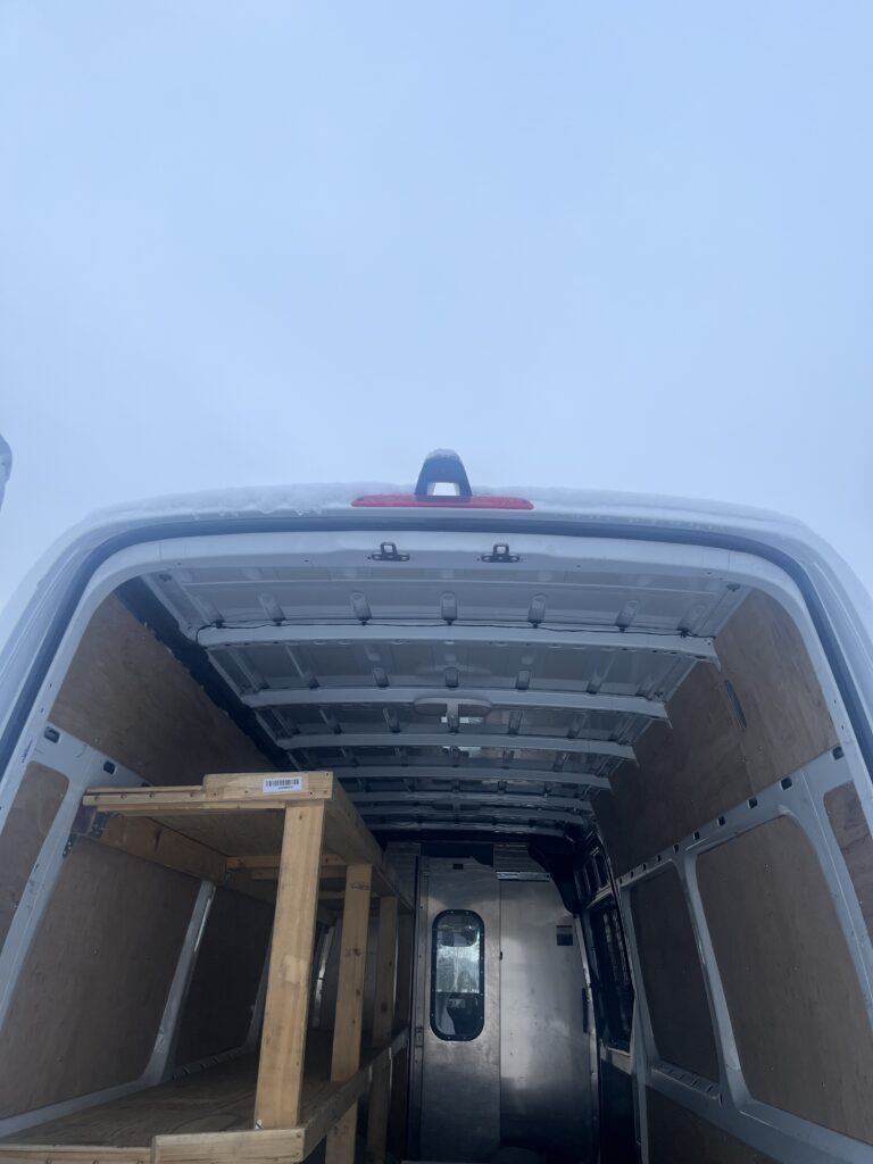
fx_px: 874
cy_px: 582
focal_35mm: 26
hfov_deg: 53.1
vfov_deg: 67.3
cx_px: 436
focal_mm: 5.1
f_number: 1.6
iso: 50
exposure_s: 1/1056
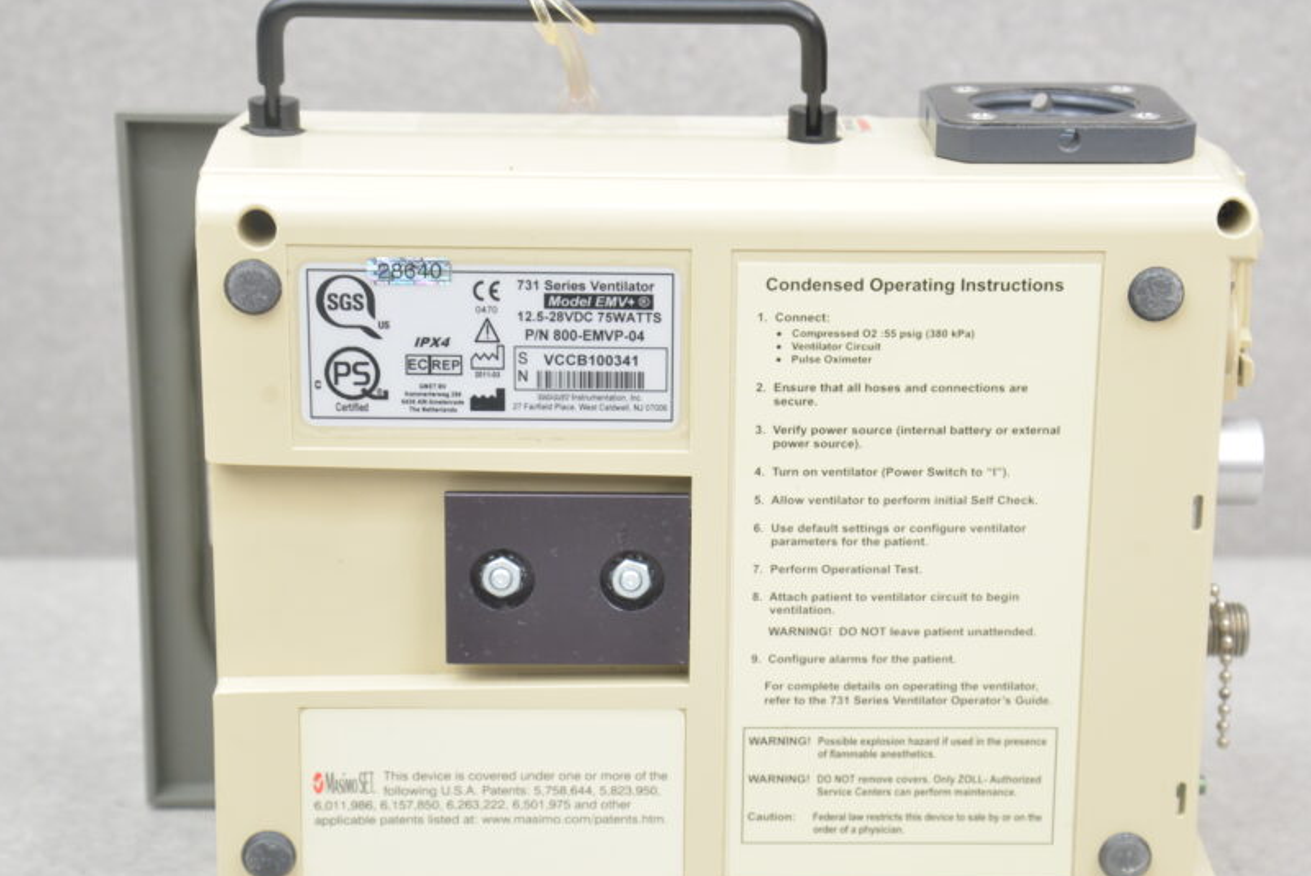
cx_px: 714
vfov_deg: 15.7
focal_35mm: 87
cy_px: 488
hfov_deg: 23.4
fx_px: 3171
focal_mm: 68
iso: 1600
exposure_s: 1/50
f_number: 6.3
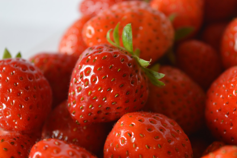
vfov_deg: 17.5
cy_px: 79
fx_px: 513
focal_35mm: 78
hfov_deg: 26.0
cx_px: 118
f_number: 5.6
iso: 400
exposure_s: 1/50
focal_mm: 52
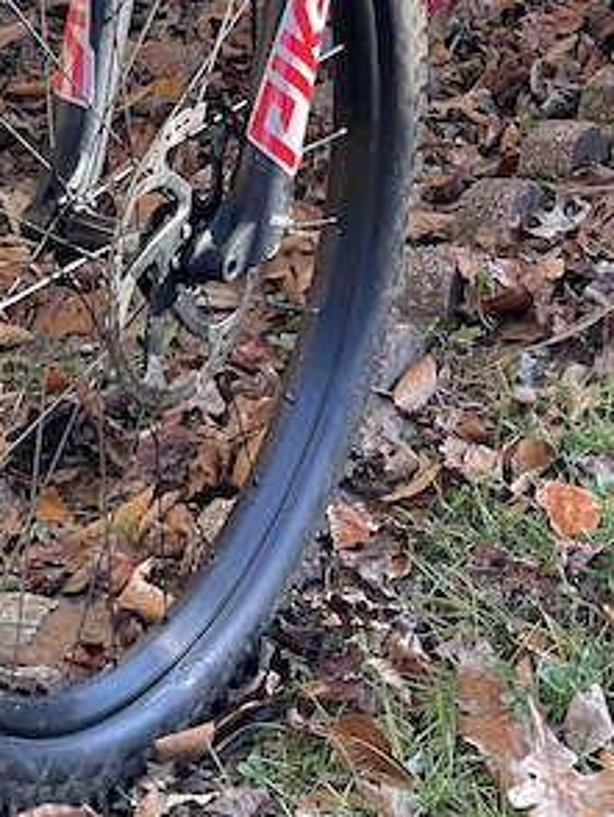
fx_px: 4109
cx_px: 425
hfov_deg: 8.5
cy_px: -270
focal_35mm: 174
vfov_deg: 11.1
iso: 40
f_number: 2.2
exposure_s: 1/99
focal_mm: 7.5
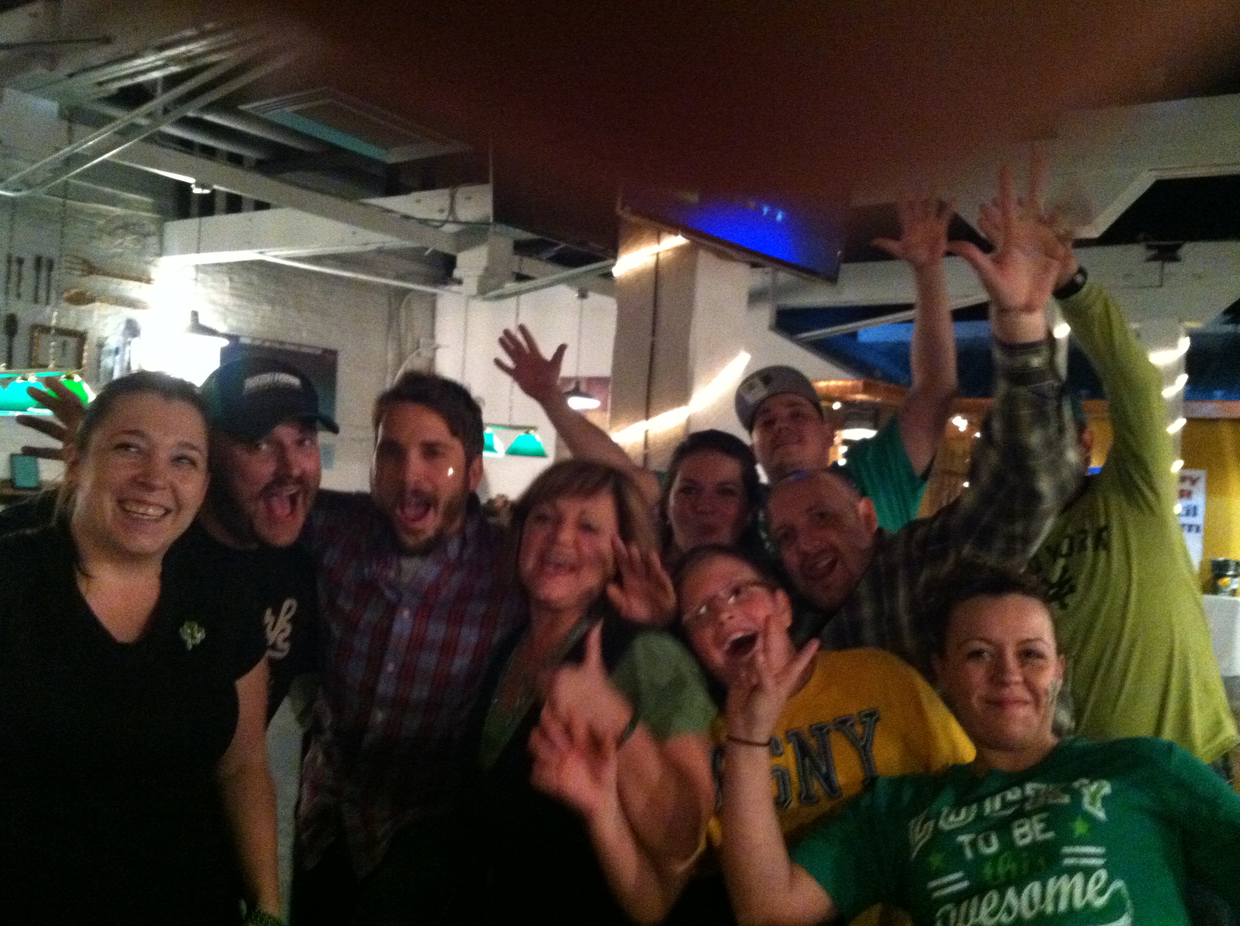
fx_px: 1252
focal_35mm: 35
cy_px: 463
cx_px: 620
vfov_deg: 40.6
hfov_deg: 52.7
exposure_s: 1/15
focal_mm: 3.85
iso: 1000
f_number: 2.8
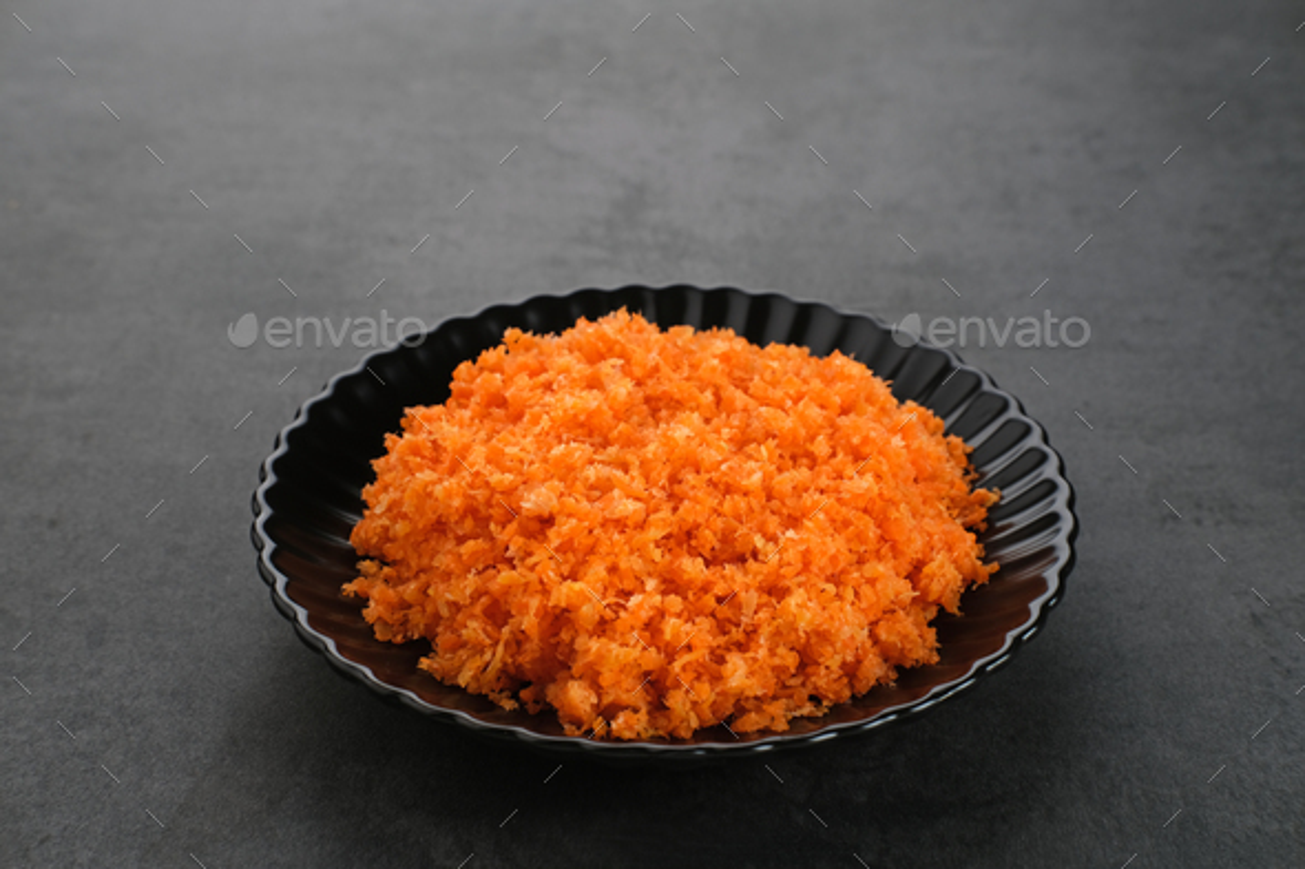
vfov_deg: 25.5
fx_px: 1921
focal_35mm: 53
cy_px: 434
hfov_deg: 37.5
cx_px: 652
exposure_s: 1/100
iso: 250
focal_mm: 35
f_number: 8
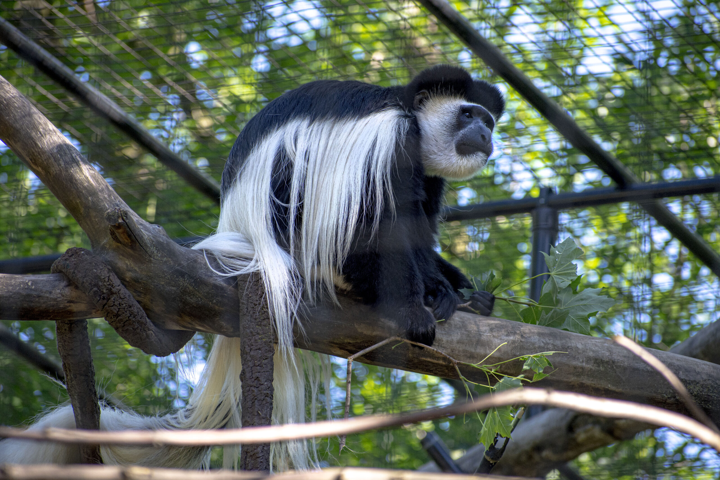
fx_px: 4800
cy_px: 240
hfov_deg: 8.6
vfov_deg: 5.7
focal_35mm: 240
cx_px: 360
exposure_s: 1/400
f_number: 5
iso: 800
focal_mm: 160
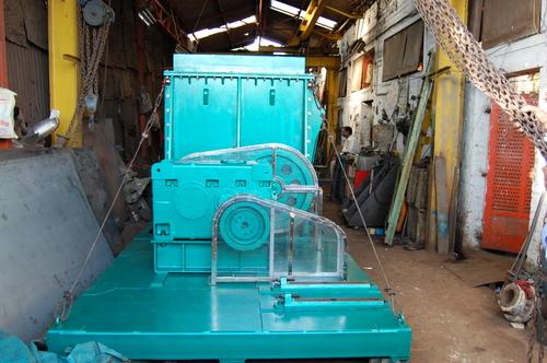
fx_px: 455
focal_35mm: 30
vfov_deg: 43.5
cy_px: 182
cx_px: 274
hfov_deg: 62.0
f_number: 3.8
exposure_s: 1/50
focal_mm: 20
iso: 400
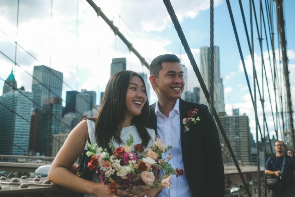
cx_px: 148
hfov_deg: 54.4
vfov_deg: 37.9
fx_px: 287
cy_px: 98
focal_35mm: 35
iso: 320
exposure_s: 1/4000
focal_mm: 23
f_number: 2
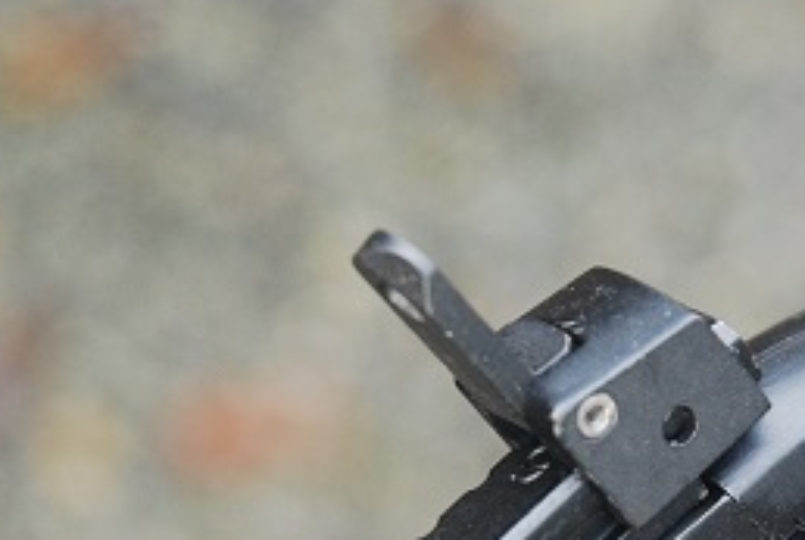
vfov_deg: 5.6
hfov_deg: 8.4
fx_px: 5465
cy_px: 610
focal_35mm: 244
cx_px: 540
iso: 640
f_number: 4.5
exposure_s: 1/125
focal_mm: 70
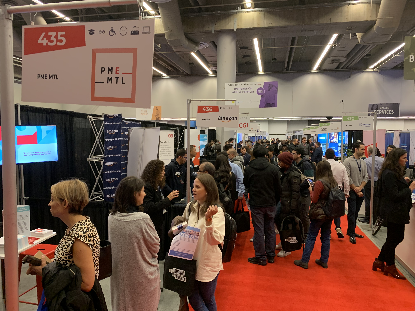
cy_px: 156
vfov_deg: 53.1
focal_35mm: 26
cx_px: 208
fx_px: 312
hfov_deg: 67.3
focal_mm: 4.25
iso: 250
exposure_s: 1/60
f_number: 1.8
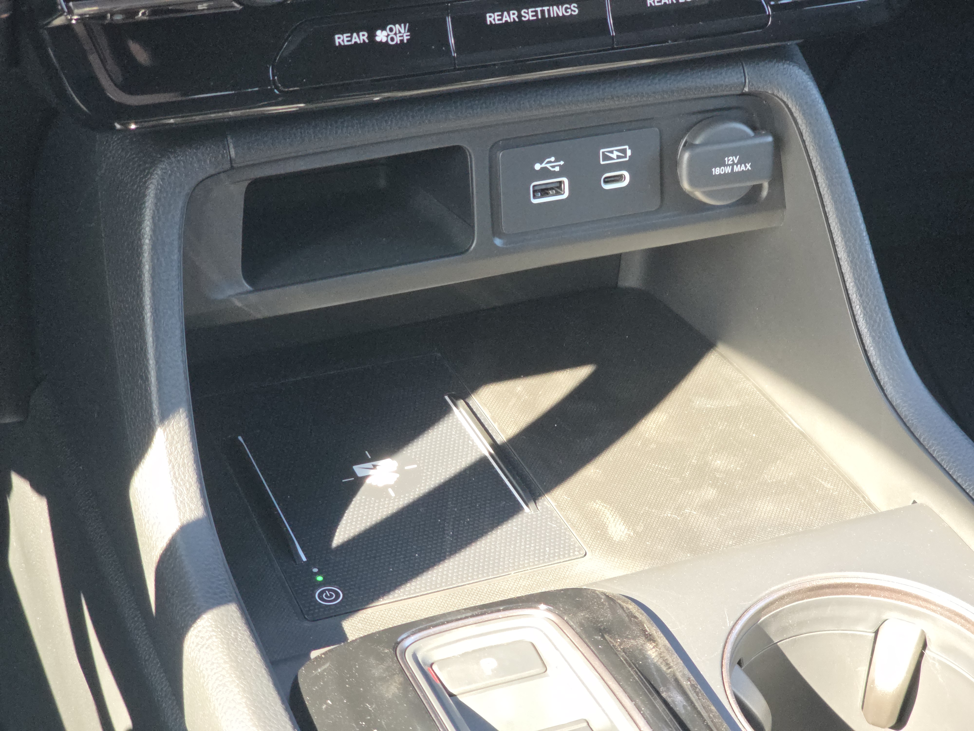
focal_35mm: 69
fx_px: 1941
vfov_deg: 21.3
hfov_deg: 28.2
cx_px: 487
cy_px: 366
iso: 200
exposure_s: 1/120
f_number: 2.4
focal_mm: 7.9
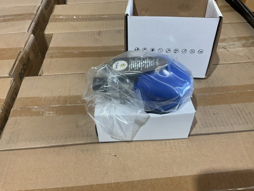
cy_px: 96
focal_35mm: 30
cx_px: 129
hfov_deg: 60.0
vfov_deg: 46.8
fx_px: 220
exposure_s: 1/50
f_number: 1.8
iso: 64
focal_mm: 3
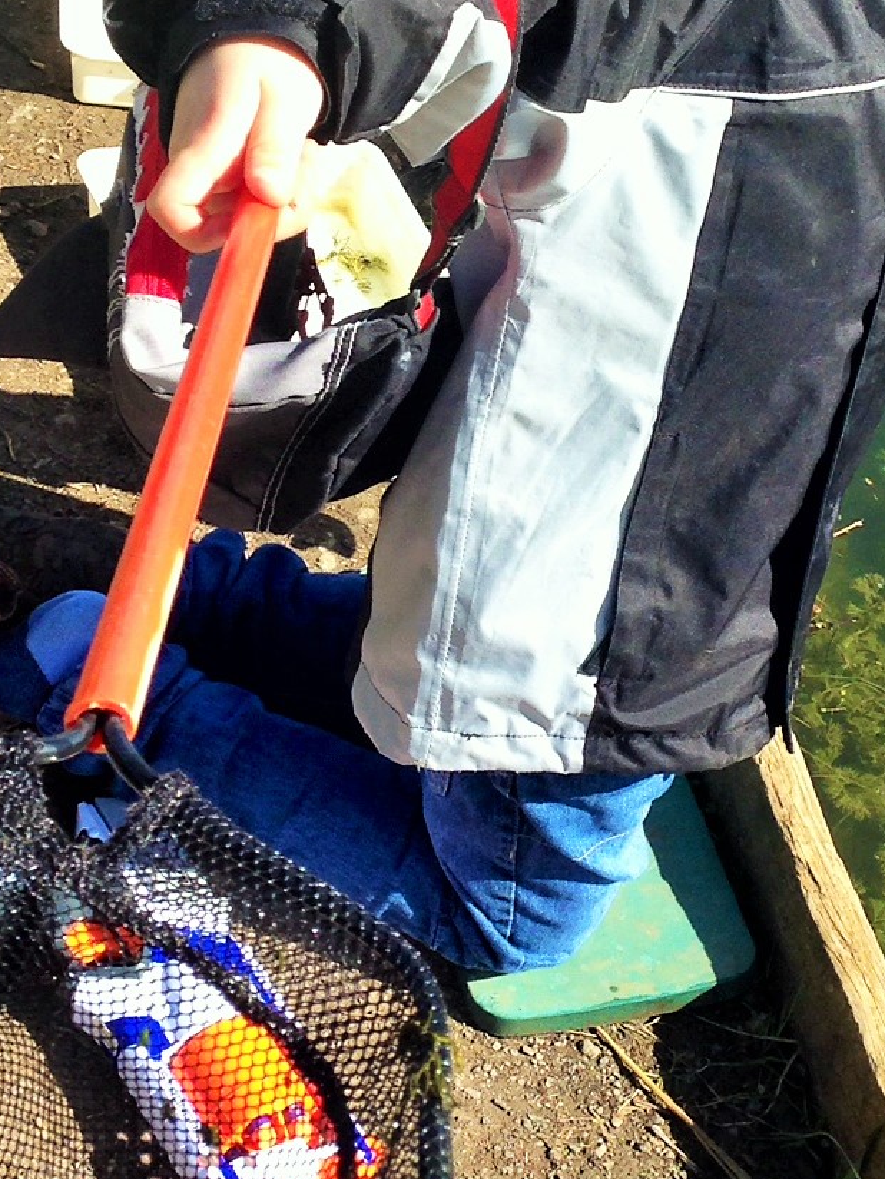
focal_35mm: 82
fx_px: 2795
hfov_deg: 18.0
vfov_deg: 23.8
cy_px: 466
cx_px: 468
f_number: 2.4
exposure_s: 1/753
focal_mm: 4.12
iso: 50
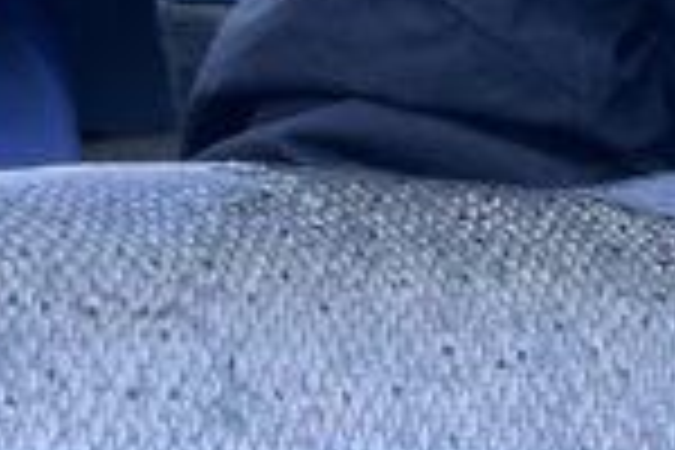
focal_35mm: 184
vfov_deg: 7.3
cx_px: 585
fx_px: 3450
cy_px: -216
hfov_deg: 11.1
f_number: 1.5
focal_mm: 5.7
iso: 50
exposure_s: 1/315
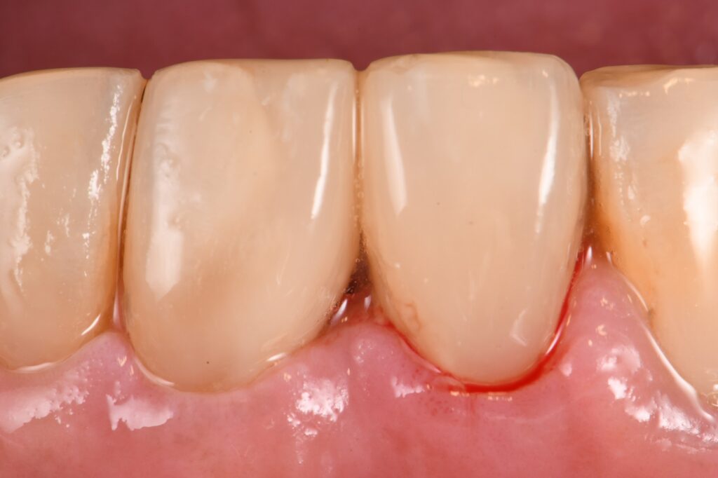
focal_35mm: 157
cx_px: 359
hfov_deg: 13.1
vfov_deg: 8.7
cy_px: 239
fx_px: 3130
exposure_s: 1/160
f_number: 32
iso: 200
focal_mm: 105
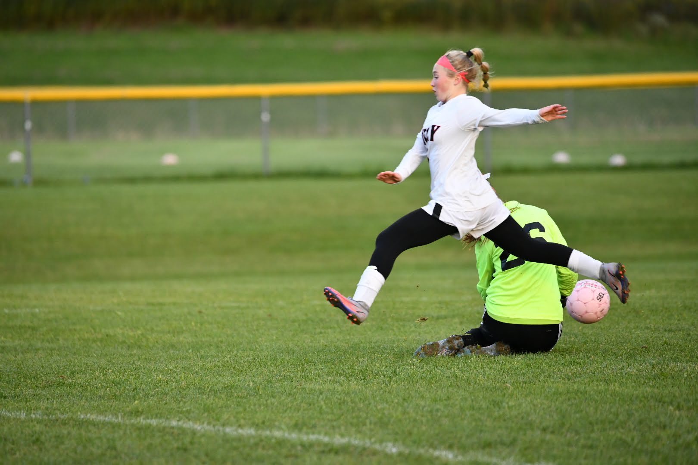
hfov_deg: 4.7
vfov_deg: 3.1
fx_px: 8530
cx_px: 349
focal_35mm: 440
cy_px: 232
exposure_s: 1/800
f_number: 6.3
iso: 3200
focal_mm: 440
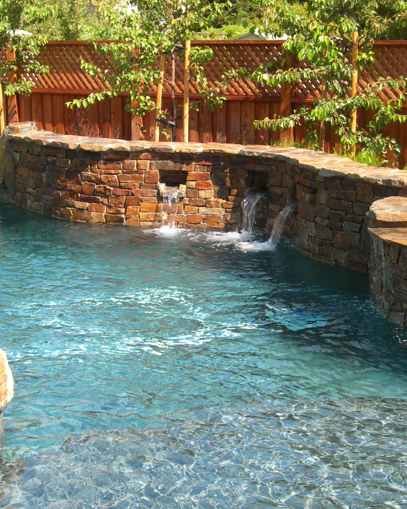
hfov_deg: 22.8
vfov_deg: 28.3
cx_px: 230
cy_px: 255
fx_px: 1009
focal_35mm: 67
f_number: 5.4
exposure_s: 1/109
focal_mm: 10.6
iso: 50
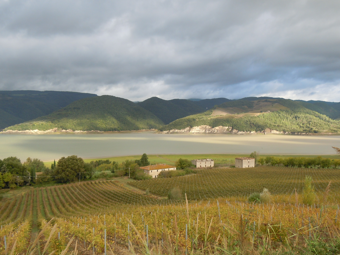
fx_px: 334
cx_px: 177
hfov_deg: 53.9
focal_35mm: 34
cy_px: 138
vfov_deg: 41.8
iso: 100
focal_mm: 5.4
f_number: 3.5
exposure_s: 1/250
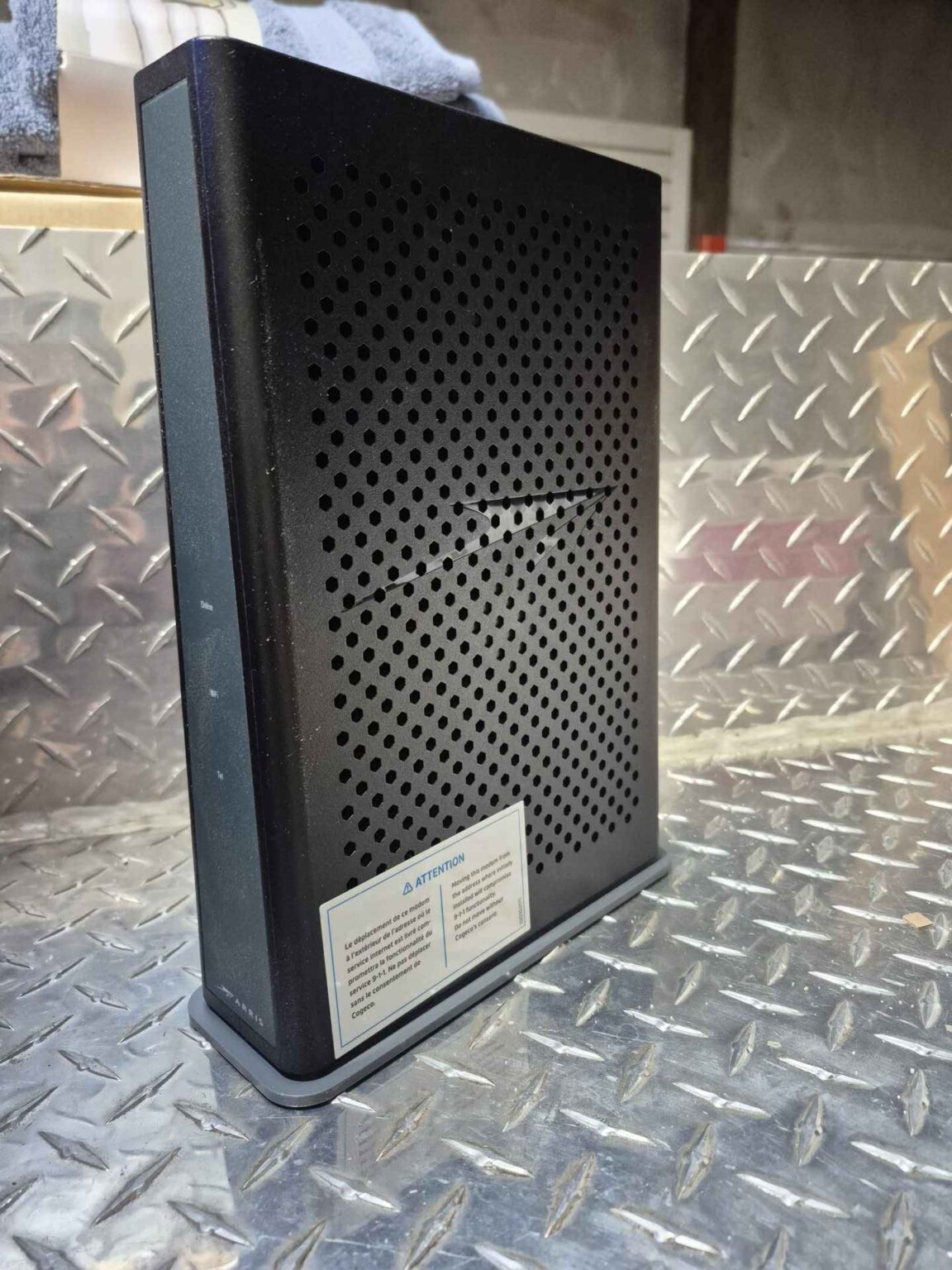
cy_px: 635
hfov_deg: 58.9
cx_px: 476
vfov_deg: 73.9
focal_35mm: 23
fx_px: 843
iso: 800
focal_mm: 5.4
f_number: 1.8
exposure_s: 1/120
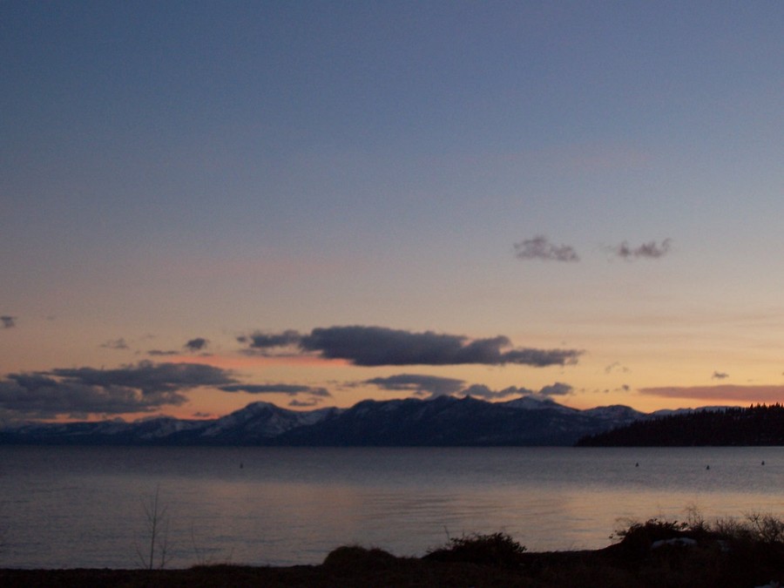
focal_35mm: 72
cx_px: 392
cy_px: 294
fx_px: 1631
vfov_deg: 20.4
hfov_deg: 27.0
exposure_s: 1/90
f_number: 3.4
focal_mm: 12.3
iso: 140
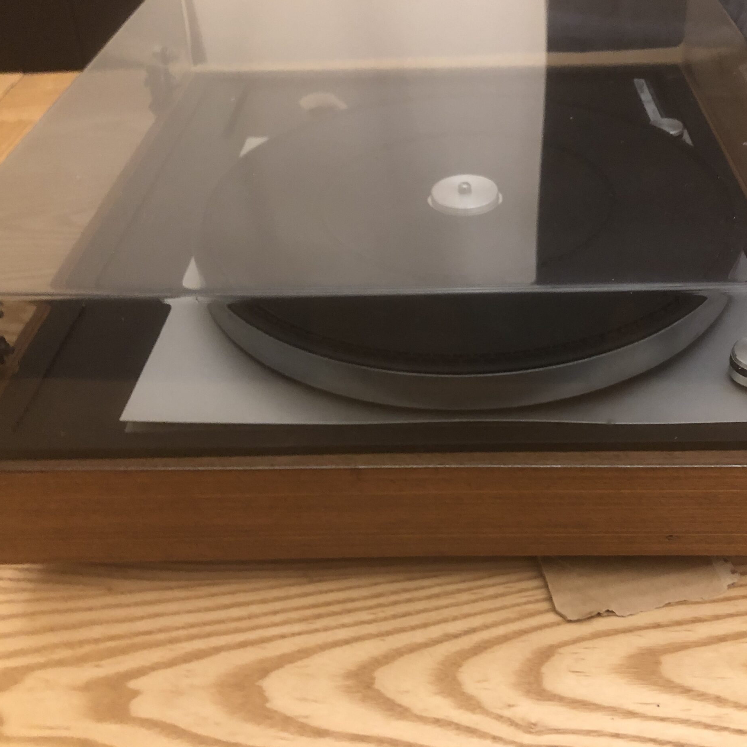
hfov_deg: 48.2
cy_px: 371
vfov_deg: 48.5
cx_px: 447
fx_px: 830
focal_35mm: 34
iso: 125
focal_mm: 3.99
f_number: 1.8
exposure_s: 1/4
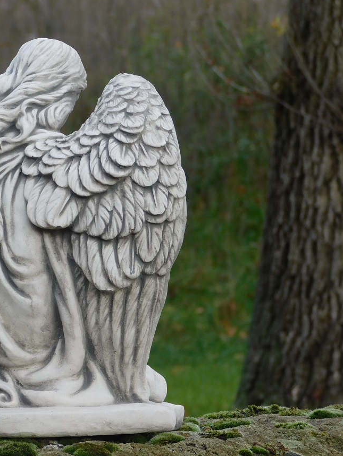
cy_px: 228
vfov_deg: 6.4
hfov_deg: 4.8
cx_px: 40
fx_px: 4106
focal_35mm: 311
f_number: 5.6
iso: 125
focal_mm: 41.3
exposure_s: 1/80
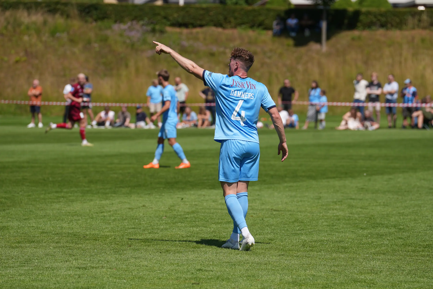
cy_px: 144
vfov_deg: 6.9
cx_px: 216
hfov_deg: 10.3
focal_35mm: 200
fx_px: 2407
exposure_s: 1/800
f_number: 4.5
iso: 80
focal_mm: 200
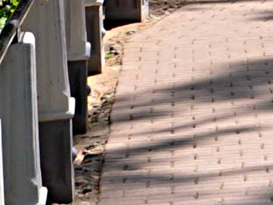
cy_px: -794
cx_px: 678
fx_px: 3335
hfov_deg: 4.6
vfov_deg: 3.3
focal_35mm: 423
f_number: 8
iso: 200
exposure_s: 1/250
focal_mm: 32
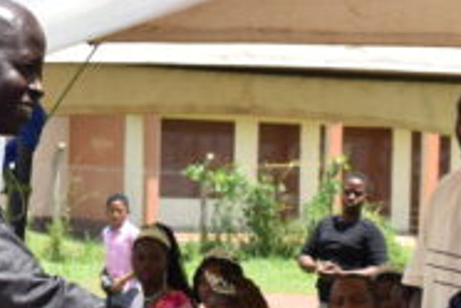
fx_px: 1789
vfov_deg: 9.8
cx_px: 226
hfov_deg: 14.7
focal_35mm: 140
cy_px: 225
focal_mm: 27
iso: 160
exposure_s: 1/500
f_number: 5
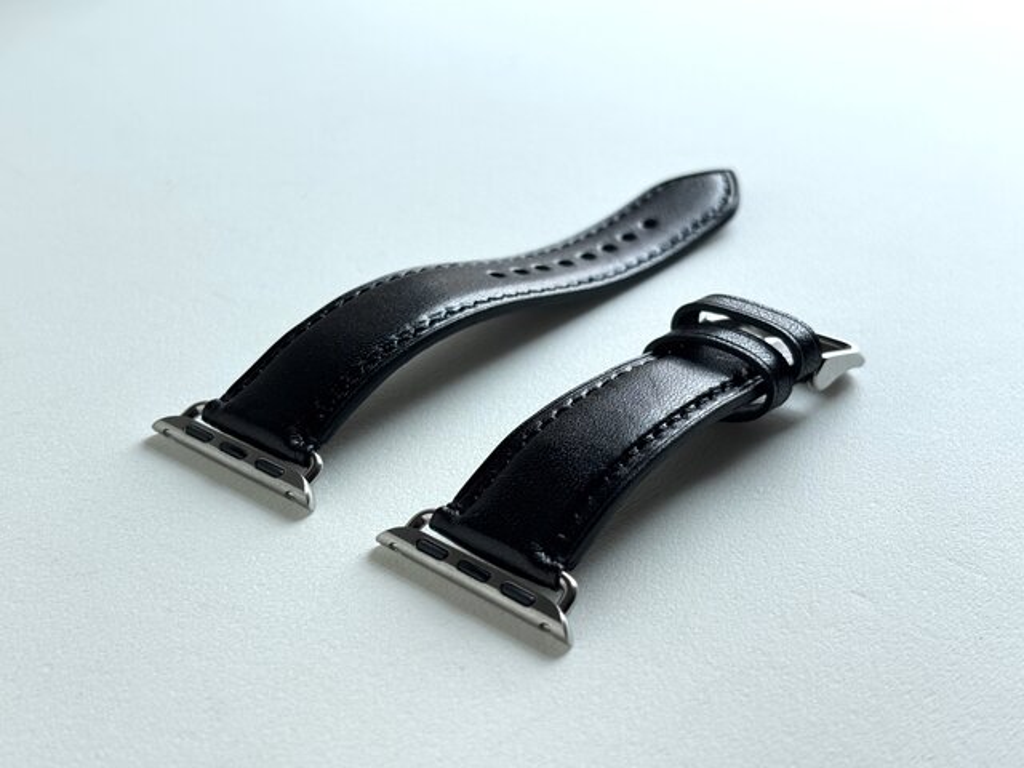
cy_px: 384
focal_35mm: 52
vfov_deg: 28.0
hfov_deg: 36.8
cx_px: 512
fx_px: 1538
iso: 32
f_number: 1.6
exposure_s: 1/865
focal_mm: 5.96
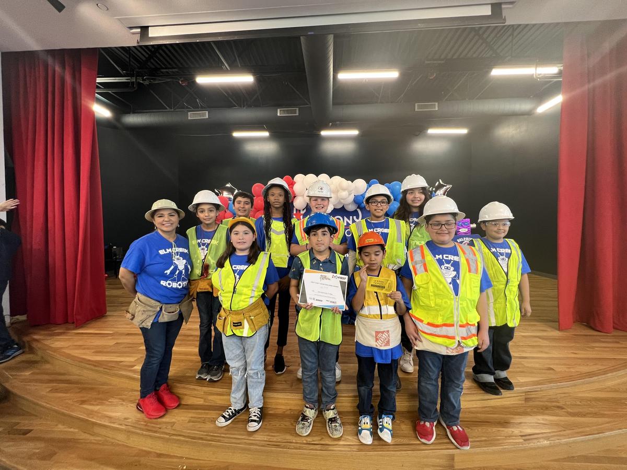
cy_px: 235
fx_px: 235
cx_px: 314
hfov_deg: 106.2
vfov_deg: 89.9
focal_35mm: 13
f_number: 1.8
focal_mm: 1.57
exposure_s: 1/60
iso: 160
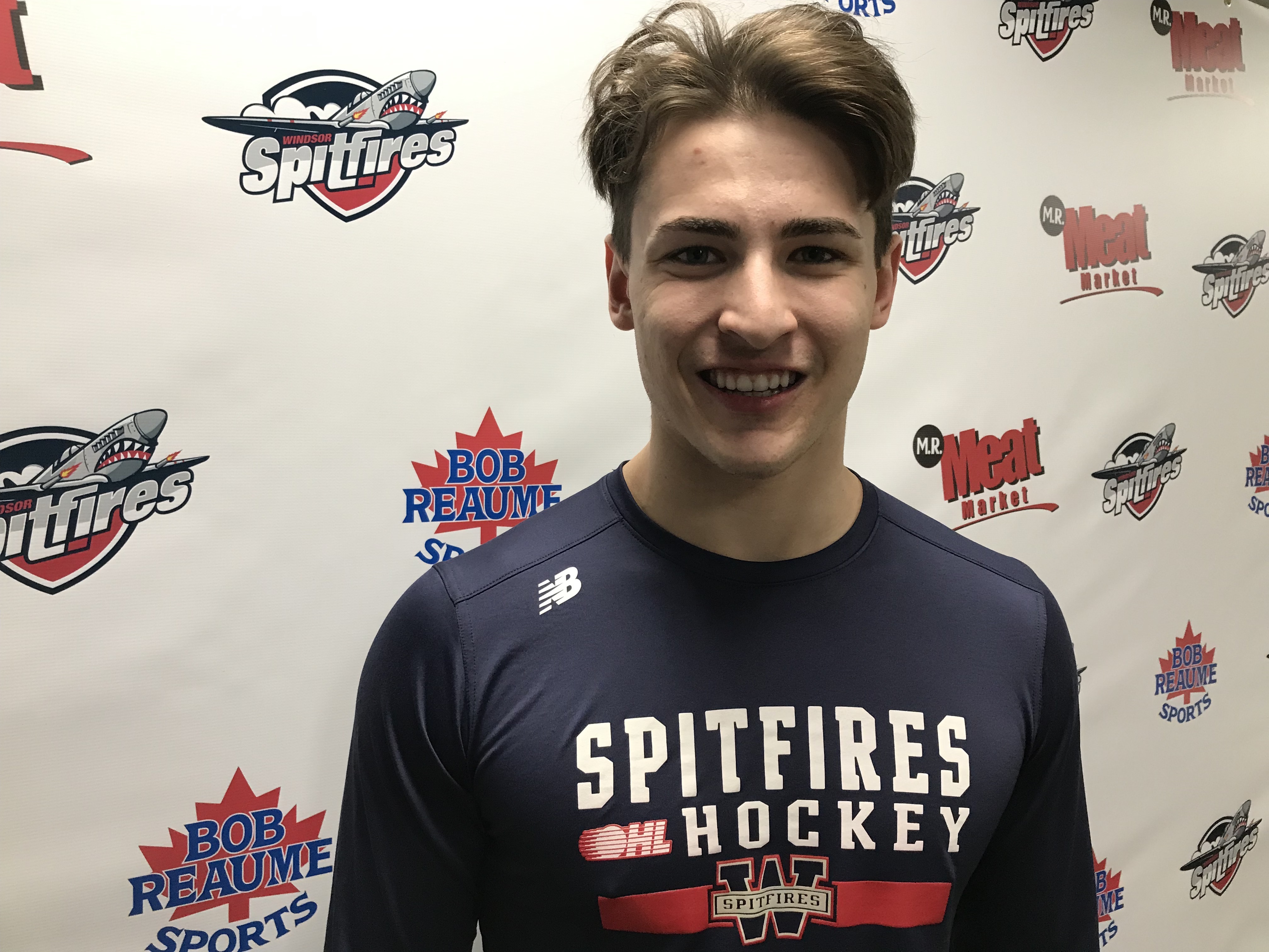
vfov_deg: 49.7
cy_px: 476
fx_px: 1026
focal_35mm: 28
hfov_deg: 63.4
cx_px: 634
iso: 40
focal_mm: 3.99
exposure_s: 1/30
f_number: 1.8
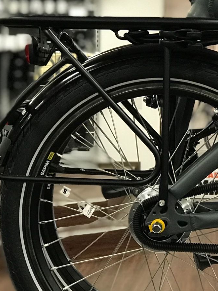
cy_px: 136
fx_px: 1067
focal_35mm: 127
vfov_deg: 15.5
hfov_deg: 11.5
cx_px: 234
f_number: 2.8
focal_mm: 6.6
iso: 160
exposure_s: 1/50
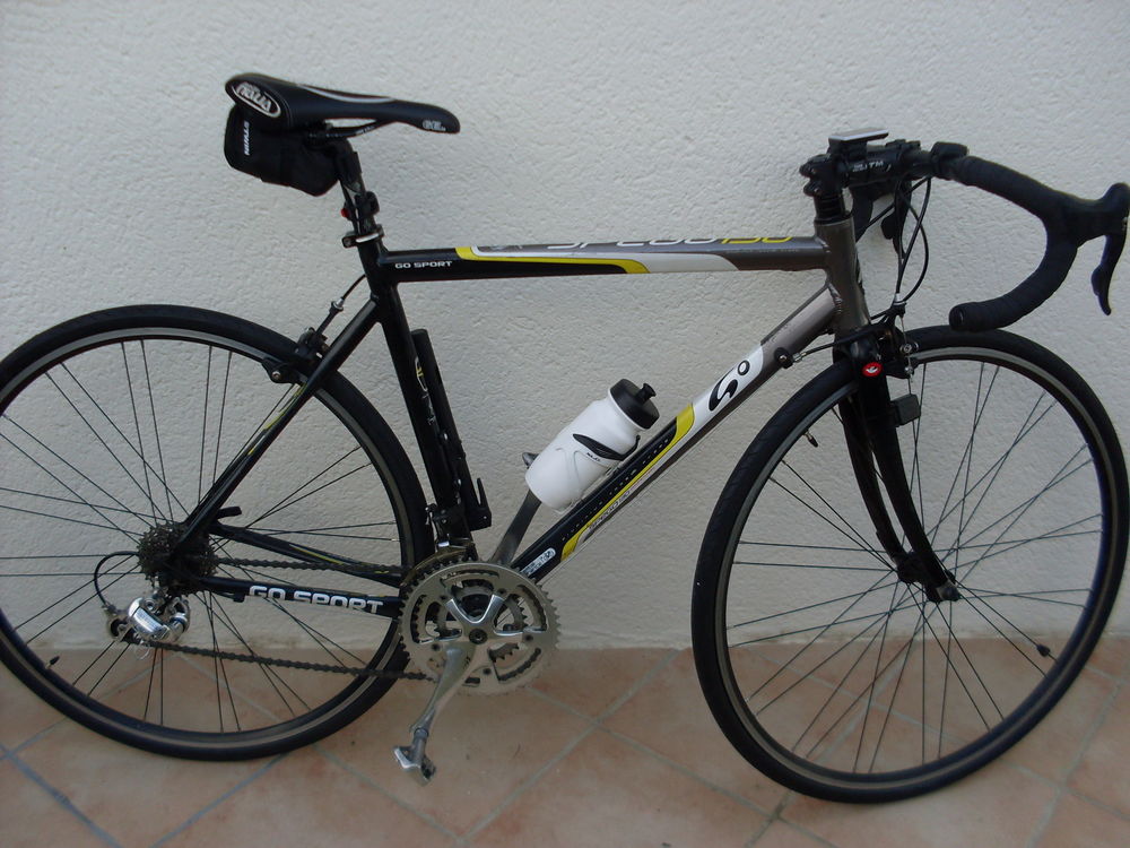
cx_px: 565
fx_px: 1240
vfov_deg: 37.7
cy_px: 424
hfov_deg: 49.0
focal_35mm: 38
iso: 80
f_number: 2.8
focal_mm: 6.3
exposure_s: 1/500
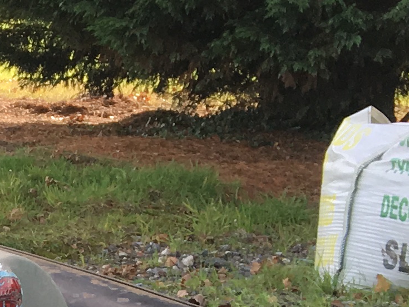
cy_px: 573
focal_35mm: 159
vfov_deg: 8.9
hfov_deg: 10.5
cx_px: -611
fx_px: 1880
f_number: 2.2
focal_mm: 4.15
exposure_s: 1/255
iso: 25
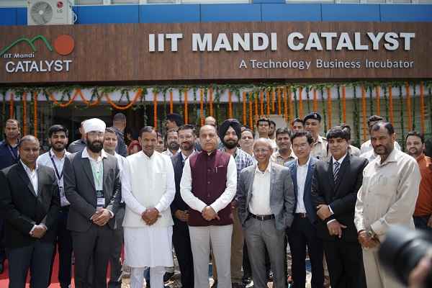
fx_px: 420
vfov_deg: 37.9
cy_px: 144
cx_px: 216
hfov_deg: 54.4
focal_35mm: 35
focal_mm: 35
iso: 100
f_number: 1.4
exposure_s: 1/3200
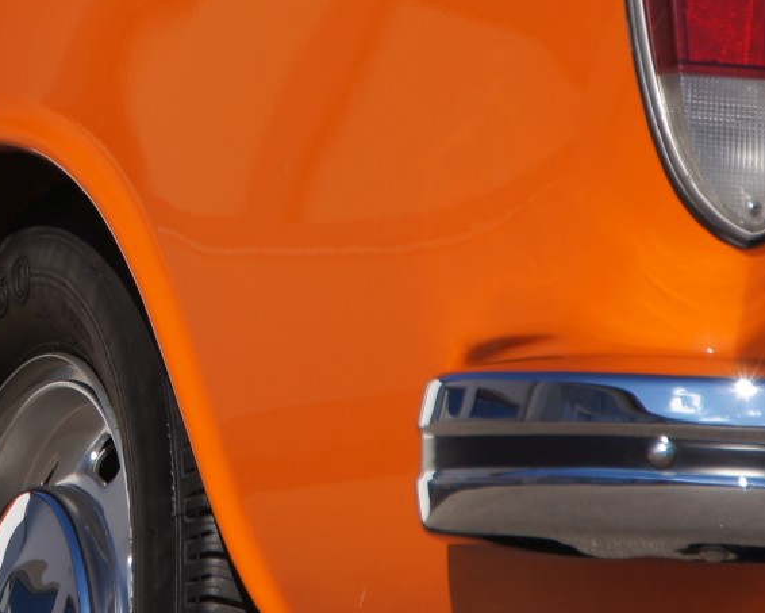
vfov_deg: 2.5
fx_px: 14040
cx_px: 28
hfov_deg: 3.1
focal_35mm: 620
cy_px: 57
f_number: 8
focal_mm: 130
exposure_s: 1/320
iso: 100
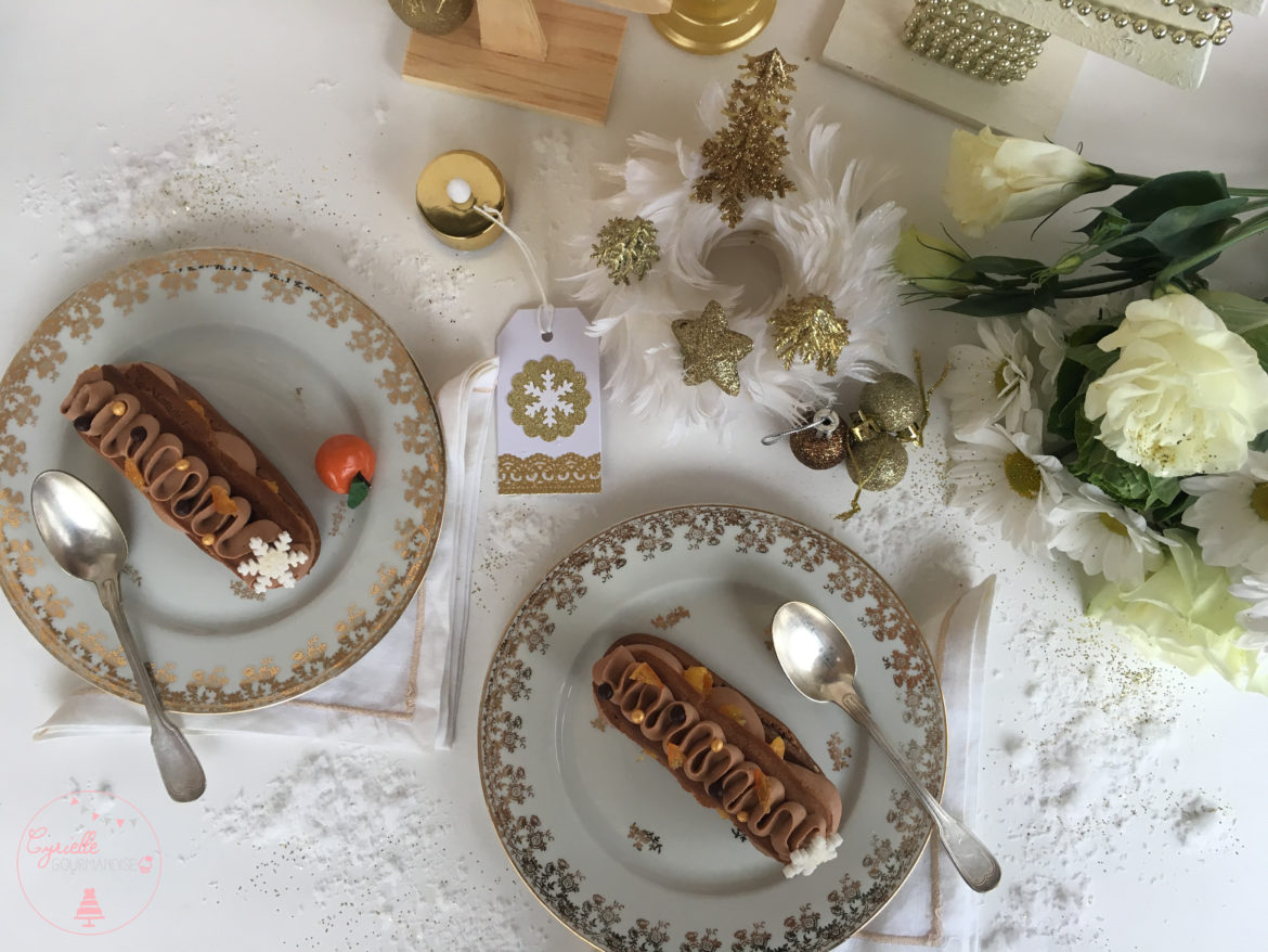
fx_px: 1063
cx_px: 634
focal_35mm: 29
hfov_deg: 61.6
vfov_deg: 48.2
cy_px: 476
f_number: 2.2
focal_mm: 4.15
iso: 64
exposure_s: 1/33
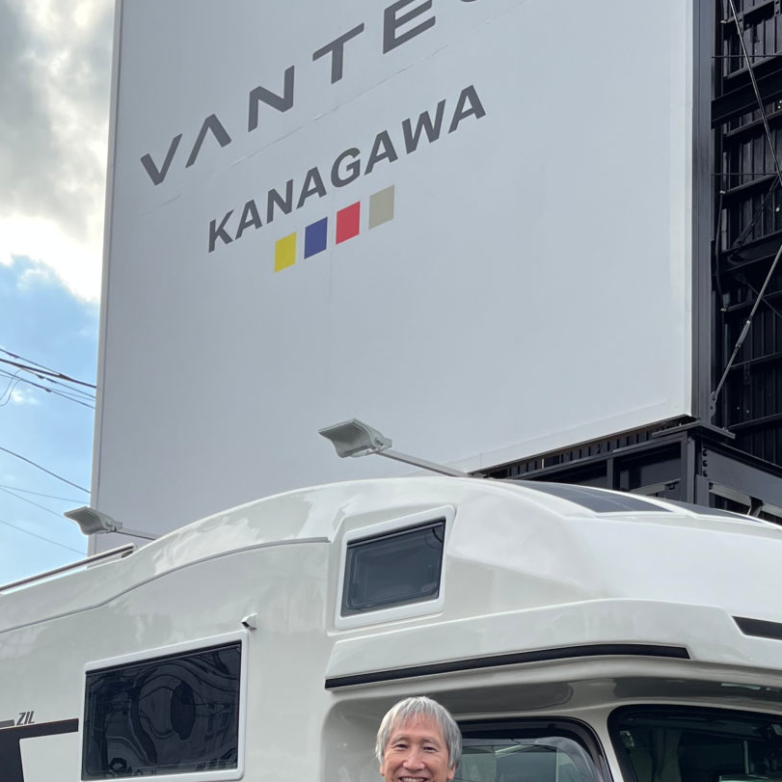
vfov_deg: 28.5
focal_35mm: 58
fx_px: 1482
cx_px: 346
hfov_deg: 29.5
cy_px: 696
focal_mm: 5.1
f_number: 1.6
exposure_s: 1/1623
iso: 50
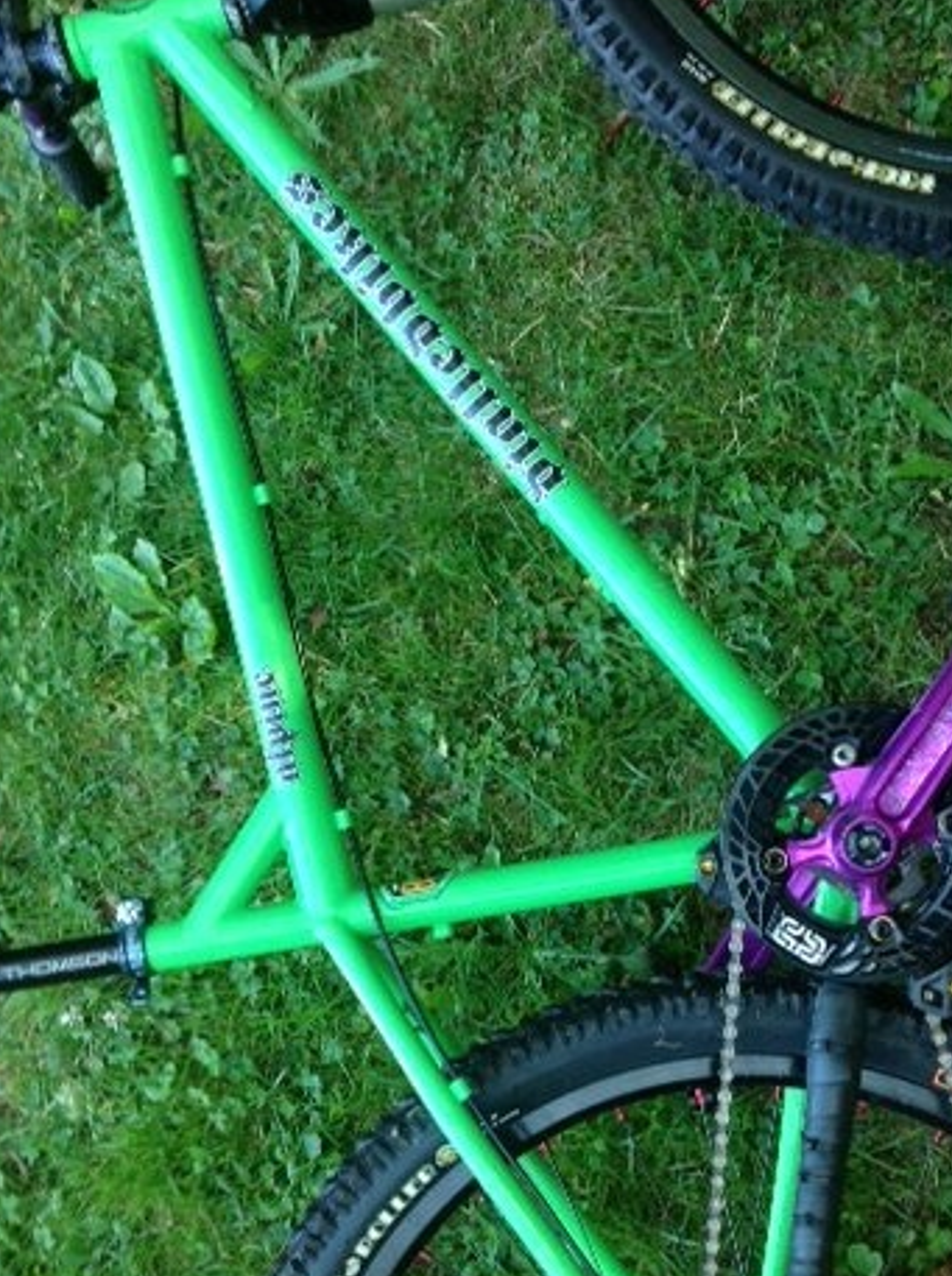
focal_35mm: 49
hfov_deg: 29.6
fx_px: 1803
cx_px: 536
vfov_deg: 39.0
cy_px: 684
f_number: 2.4
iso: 80
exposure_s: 1/40
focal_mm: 4.28
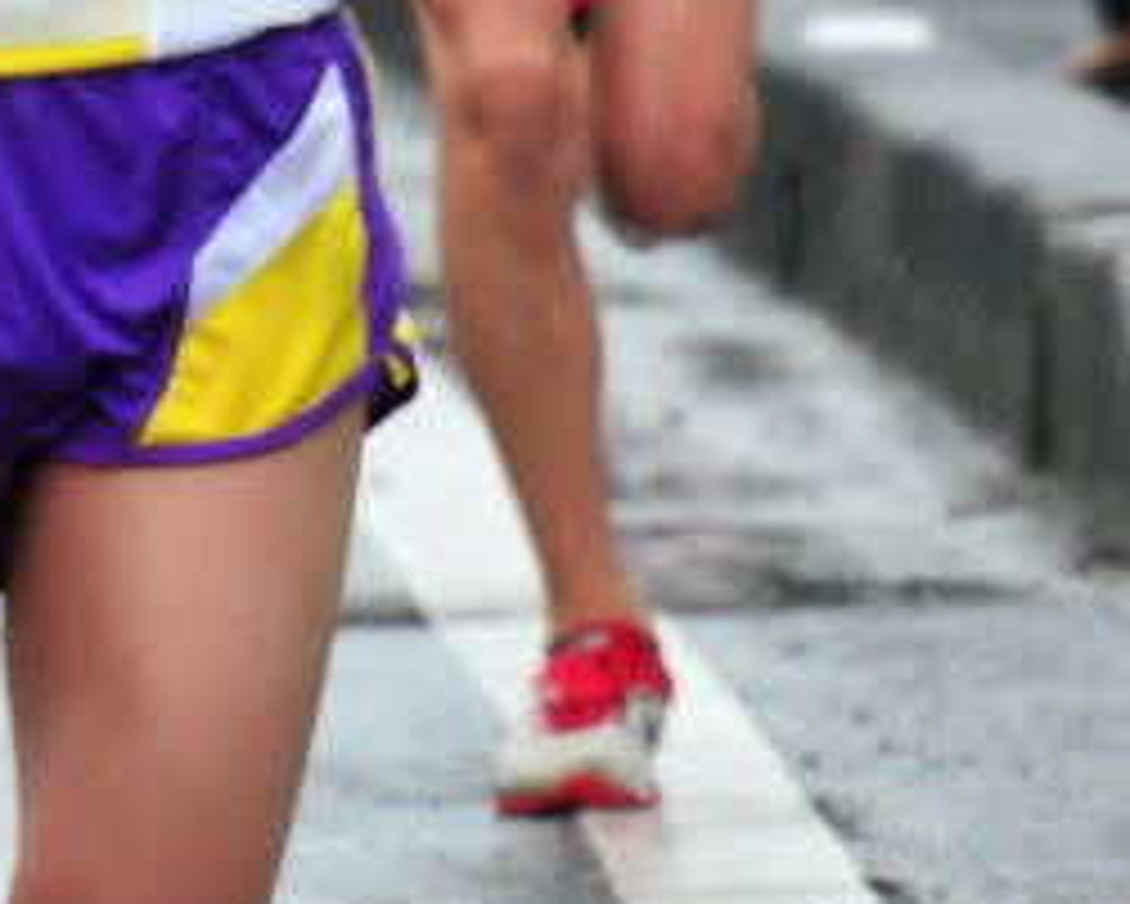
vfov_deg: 0.9
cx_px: 14
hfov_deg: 1.1
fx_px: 57512
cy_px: -238
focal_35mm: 1719
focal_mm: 300
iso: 1250
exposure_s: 1/500
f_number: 8
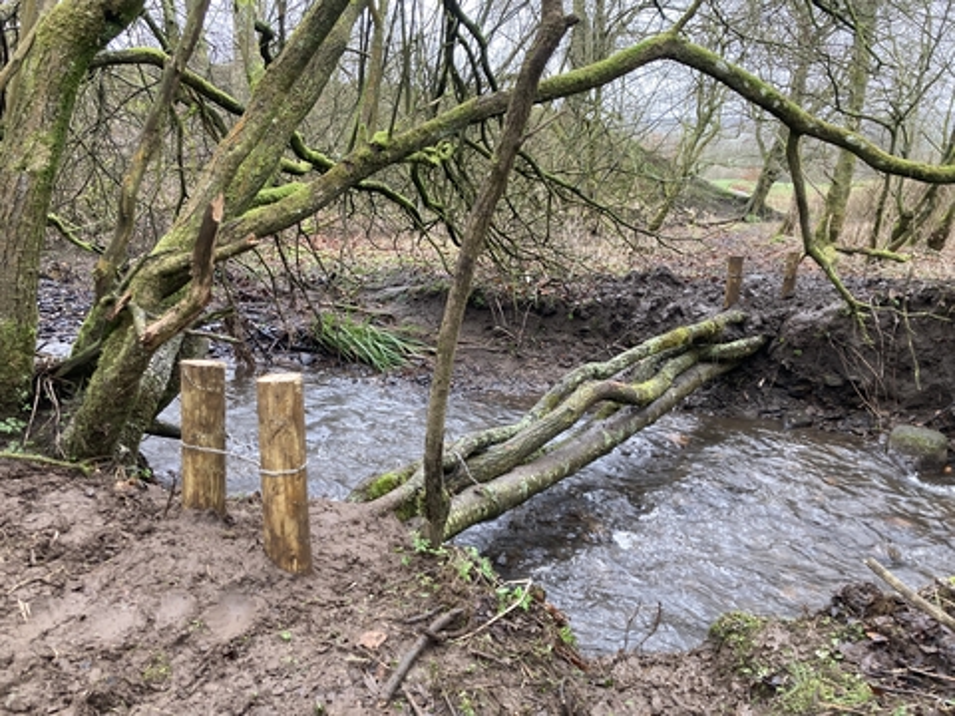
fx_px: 772
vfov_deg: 49.7
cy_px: 358
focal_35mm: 28
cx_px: 478
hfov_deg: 63.4
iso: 80
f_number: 1.8
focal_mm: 3.99
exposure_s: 1/60
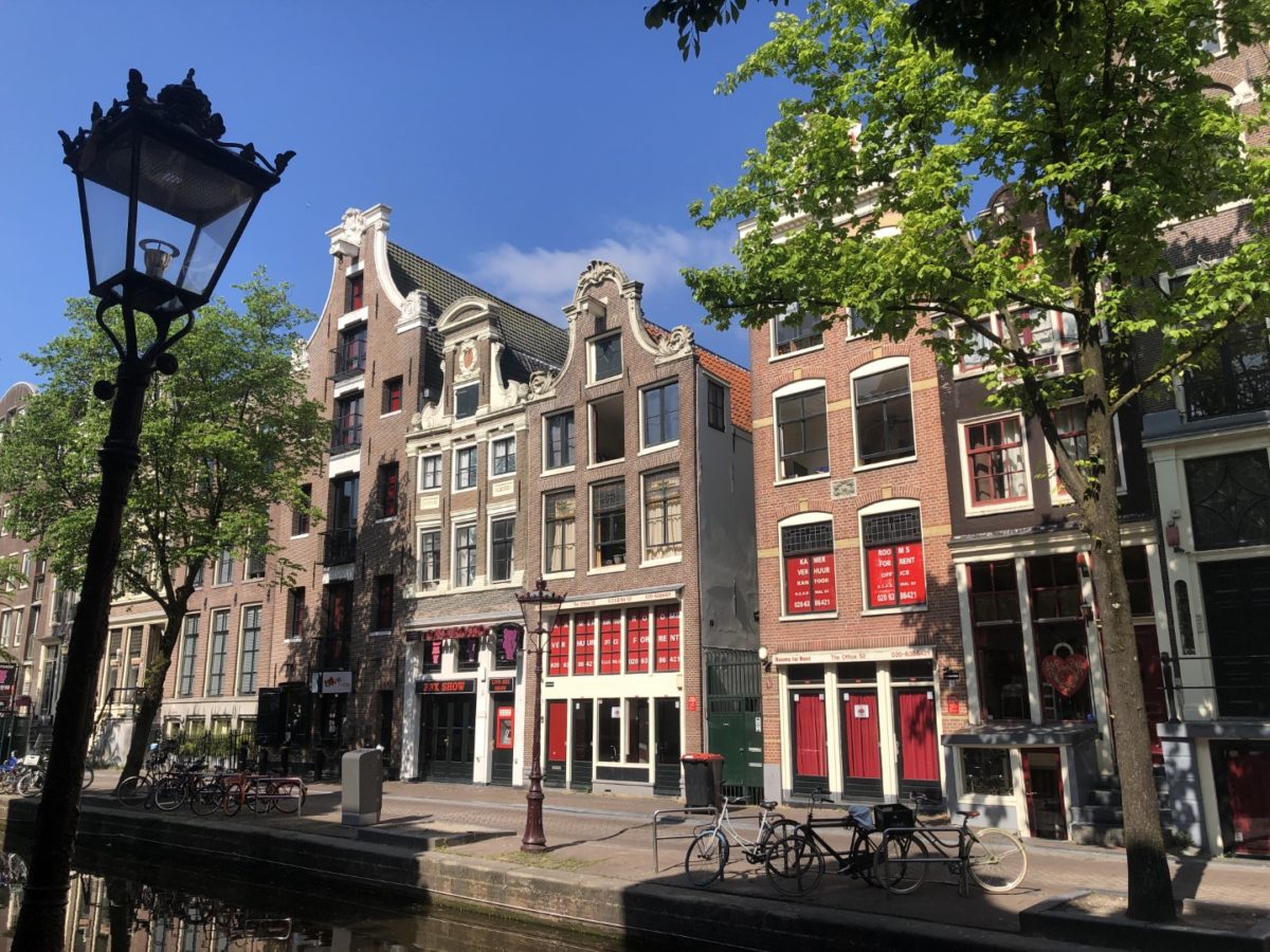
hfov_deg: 63.4
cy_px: 476
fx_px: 1027
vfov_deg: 49.7
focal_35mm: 28
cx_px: 635
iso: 20
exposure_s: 1/1779
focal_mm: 4
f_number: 1.8
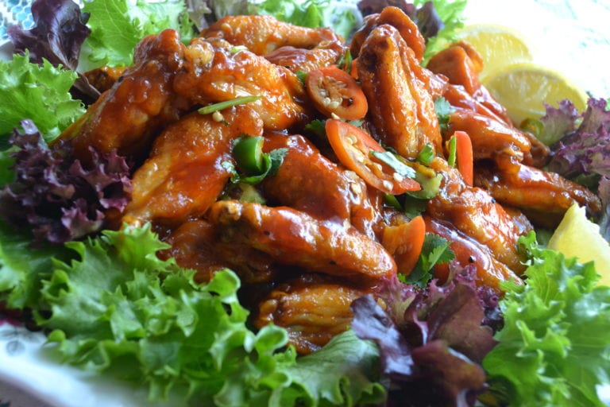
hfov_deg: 43.6
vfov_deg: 29.9
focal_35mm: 45
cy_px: 204
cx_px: 305
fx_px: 762
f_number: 7.1
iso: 800
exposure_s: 1/60
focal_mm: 30
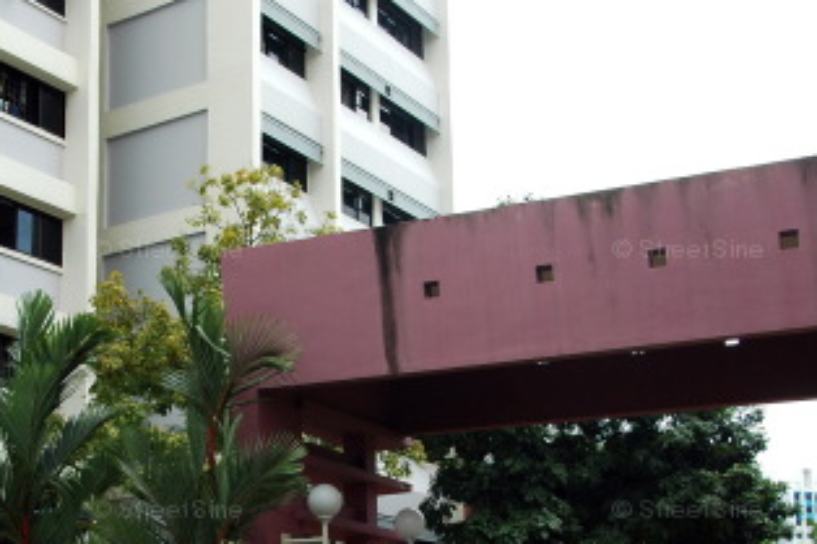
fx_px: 1429
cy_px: 452
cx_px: 286
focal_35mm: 63
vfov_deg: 21.2
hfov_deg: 31.7
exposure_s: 1/400
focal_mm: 24
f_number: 5
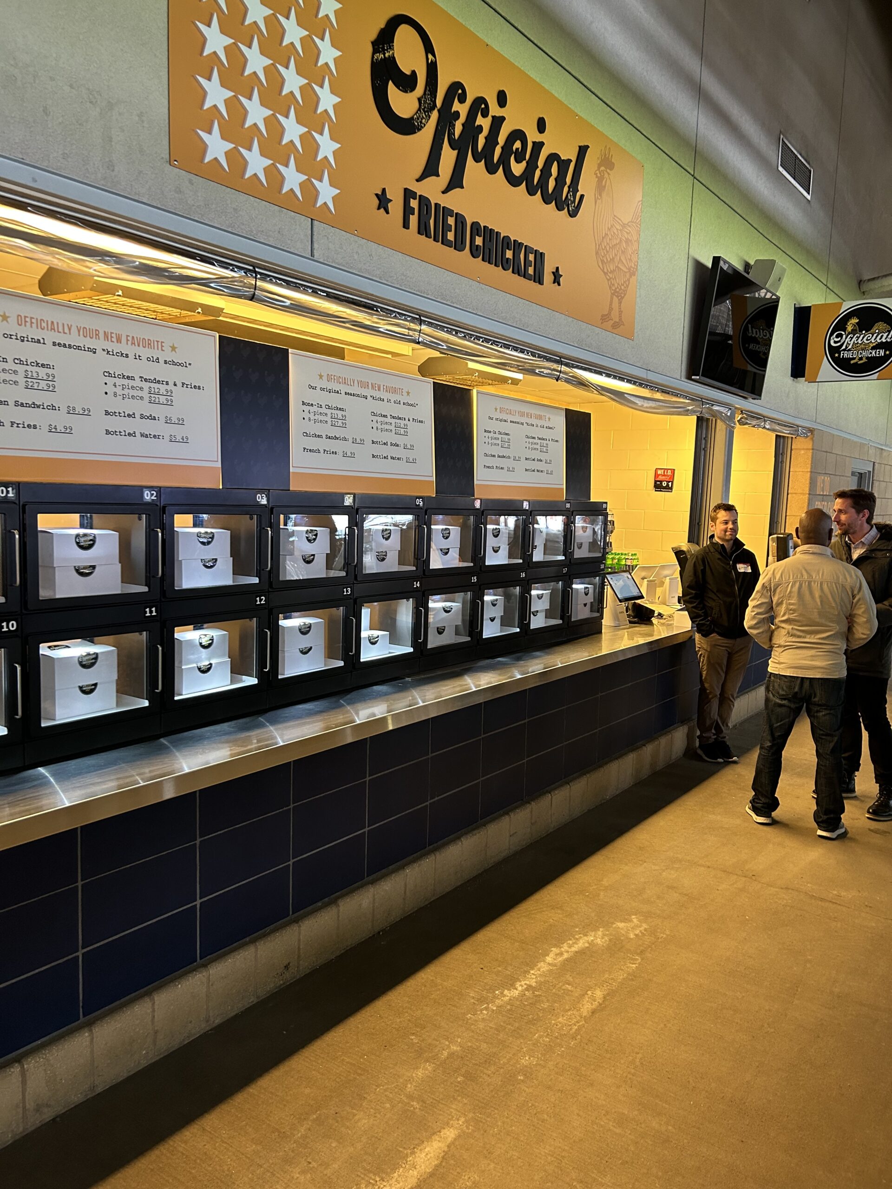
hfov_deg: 53.1
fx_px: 893
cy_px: 594
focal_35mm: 26
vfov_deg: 67.3
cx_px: 446
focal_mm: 5.7
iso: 200
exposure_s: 1/60
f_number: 1.5
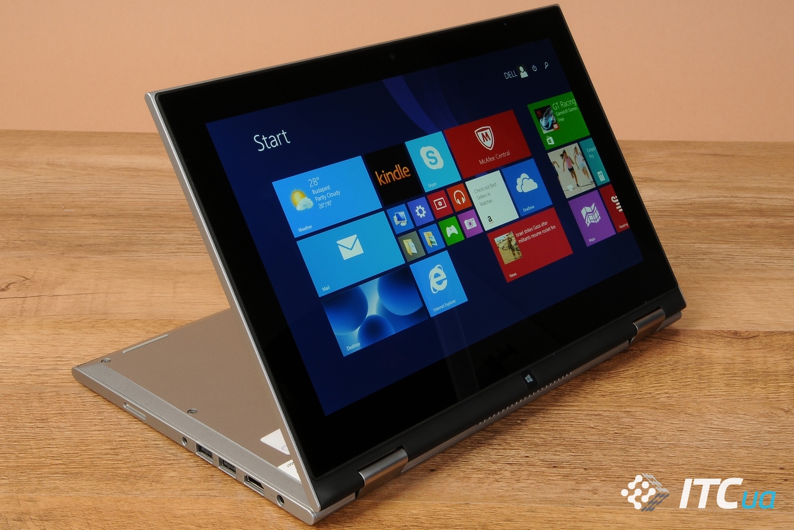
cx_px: 397
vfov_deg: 31.9
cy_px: 265
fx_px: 926
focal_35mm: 42
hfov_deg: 46.4
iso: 200
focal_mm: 28
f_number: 18
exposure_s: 4
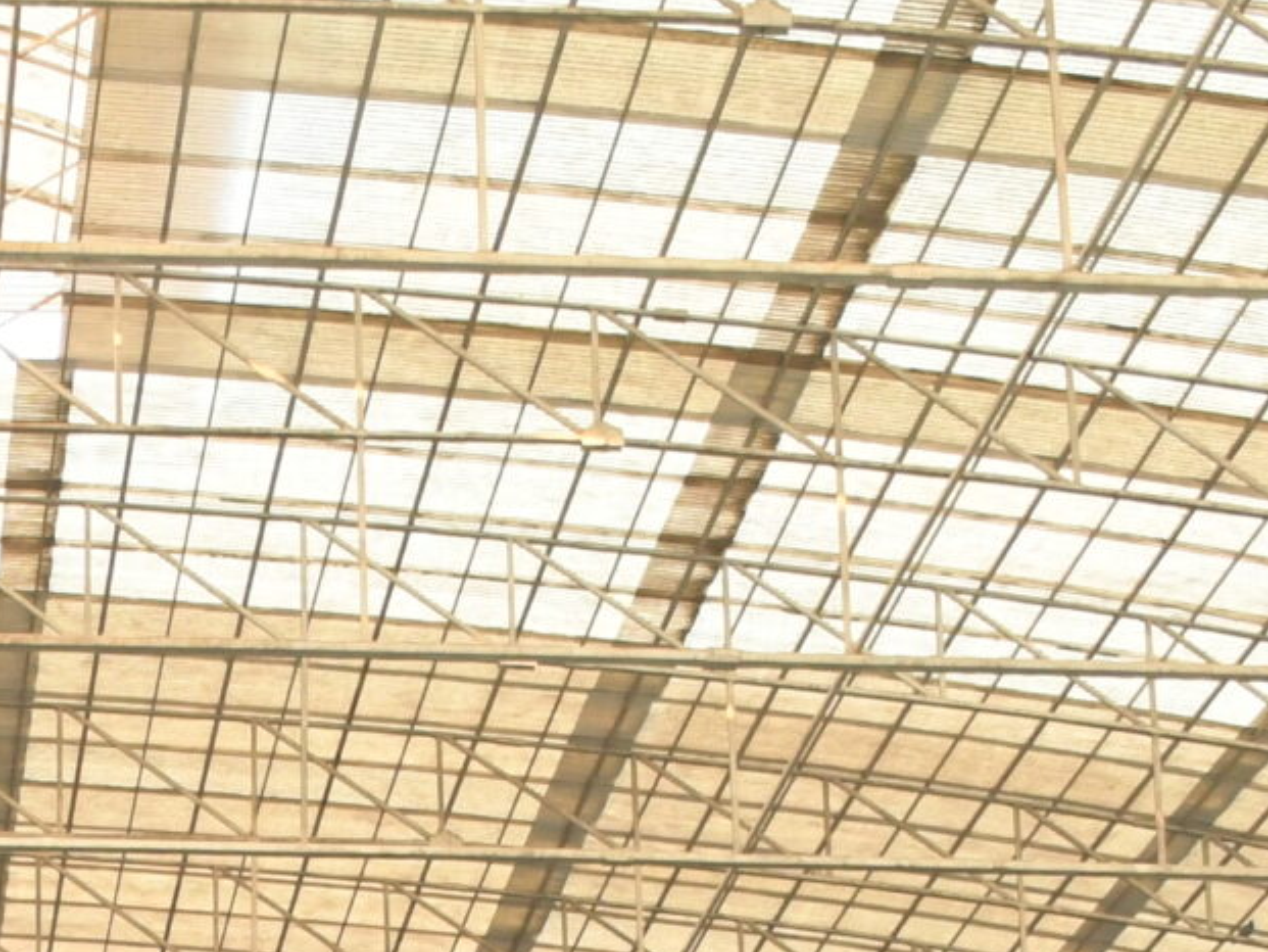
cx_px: -137
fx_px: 3920
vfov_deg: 12.6
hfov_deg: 17.7
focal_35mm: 107
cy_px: 1725
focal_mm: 18
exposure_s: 1/125
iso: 640
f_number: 3.5
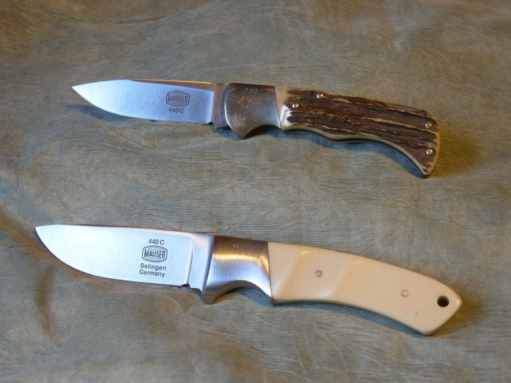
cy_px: 192
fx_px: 856
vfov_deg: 25.2
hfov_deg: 33.2
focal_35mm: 58
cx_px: 256
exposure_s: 1/9.5
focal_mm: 9.5
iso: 50
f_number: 3.3
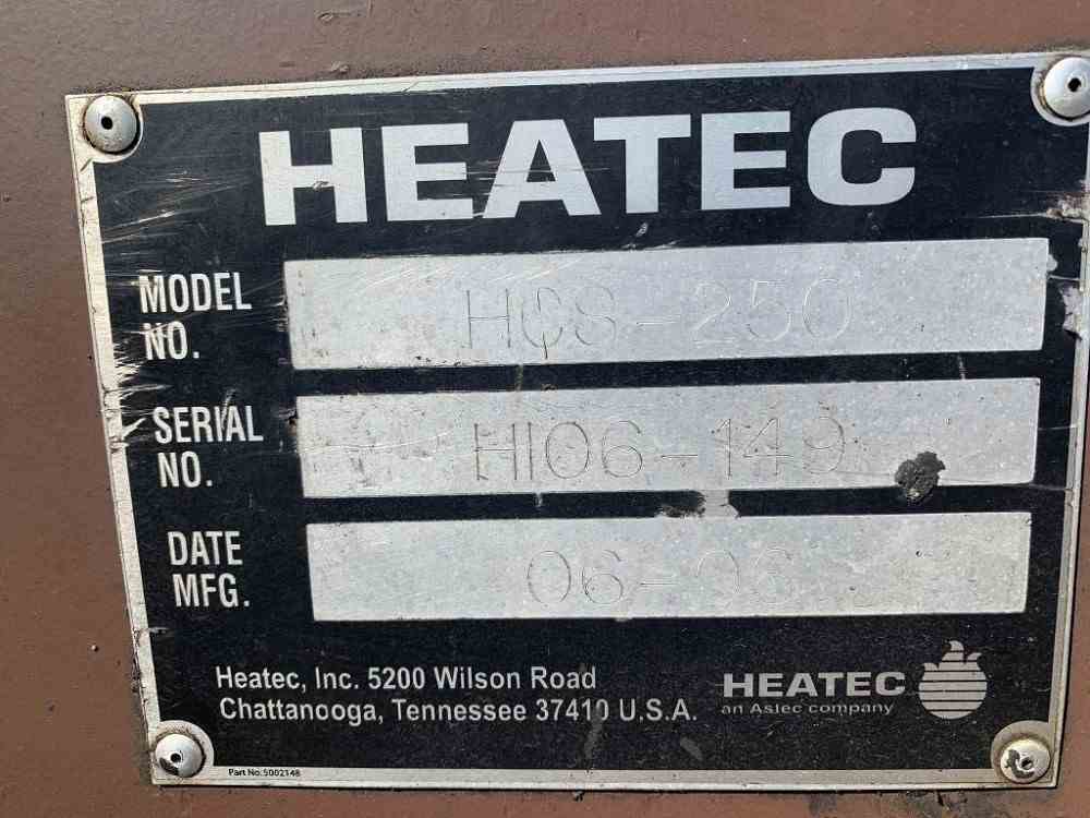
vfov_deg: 53.1
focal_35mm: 26
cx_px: 545
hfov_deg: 67.3
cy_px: 409
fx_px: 819
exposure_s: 1/1718
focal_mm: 4.25
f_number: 1.8
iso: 25
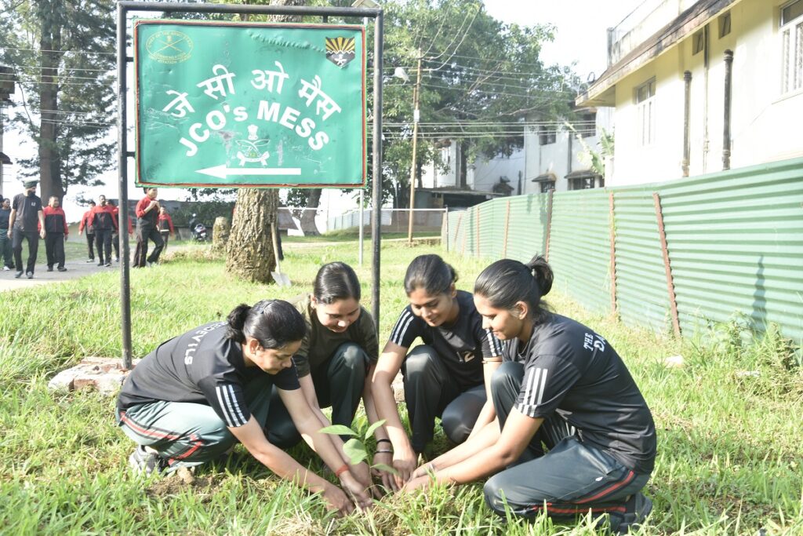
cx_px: 402
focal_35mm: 38
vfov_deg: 35.5
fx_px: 837
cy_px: 268
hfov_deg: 51.3
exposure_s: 1/50
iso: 100
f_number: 6.3
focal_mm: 25
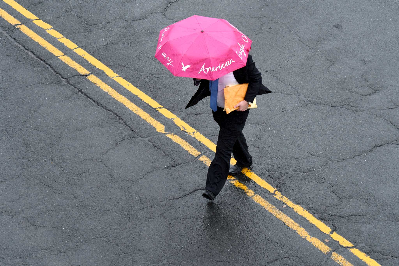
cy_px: 133
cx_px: 200
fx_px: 2743
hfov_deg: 8.3
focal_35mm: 248
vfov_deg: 5.6
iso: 1000
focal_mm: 165
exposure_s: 1/640
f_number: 7.1
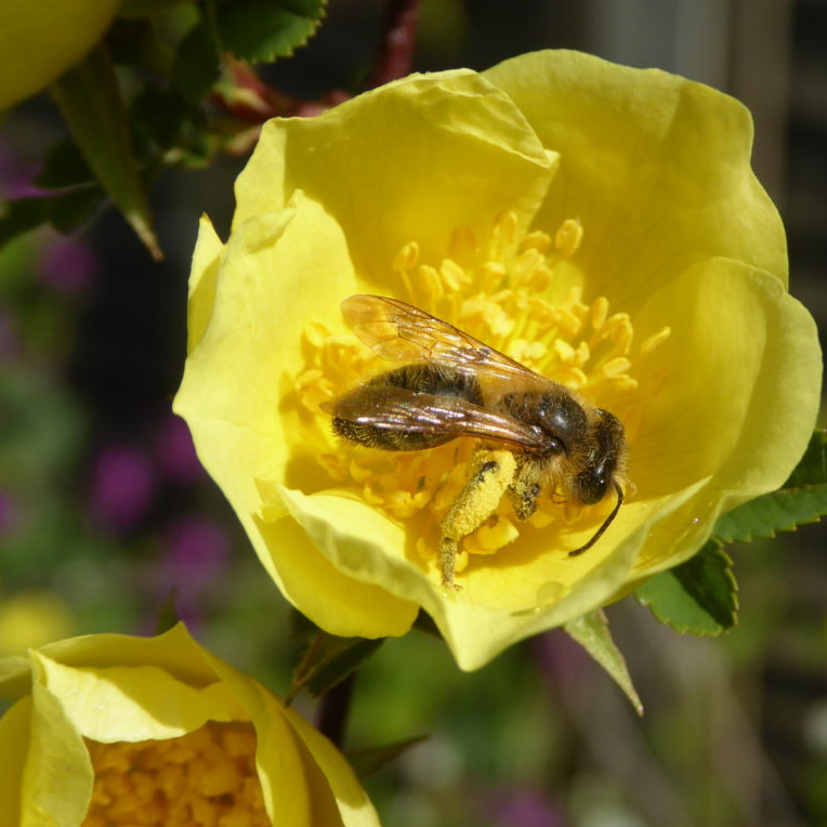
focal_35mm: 77
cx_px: 550
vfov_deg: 22.5
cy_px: 415
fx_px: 2081
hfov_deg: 22.4
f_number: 4.4
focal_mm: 11.7
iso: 100
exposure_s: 1/800
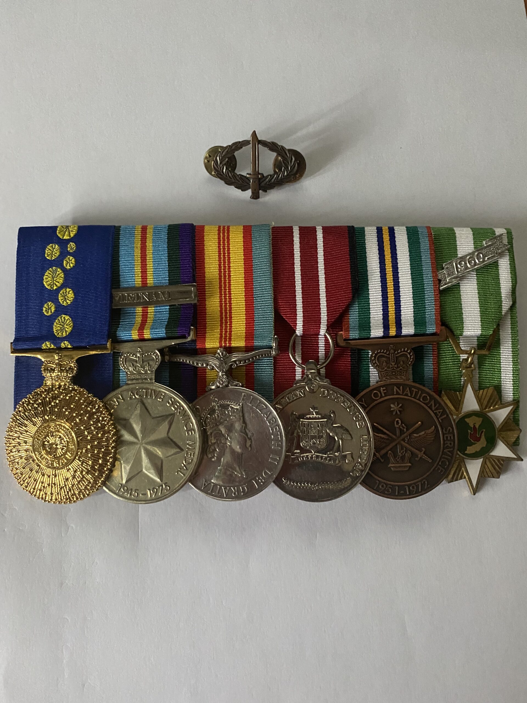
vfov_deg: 67.3
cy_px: 352
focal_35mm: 26
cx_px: 264
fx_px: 528
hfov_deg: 53.1
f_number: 1.8
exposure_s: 1/25
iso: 500
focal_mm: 4.25
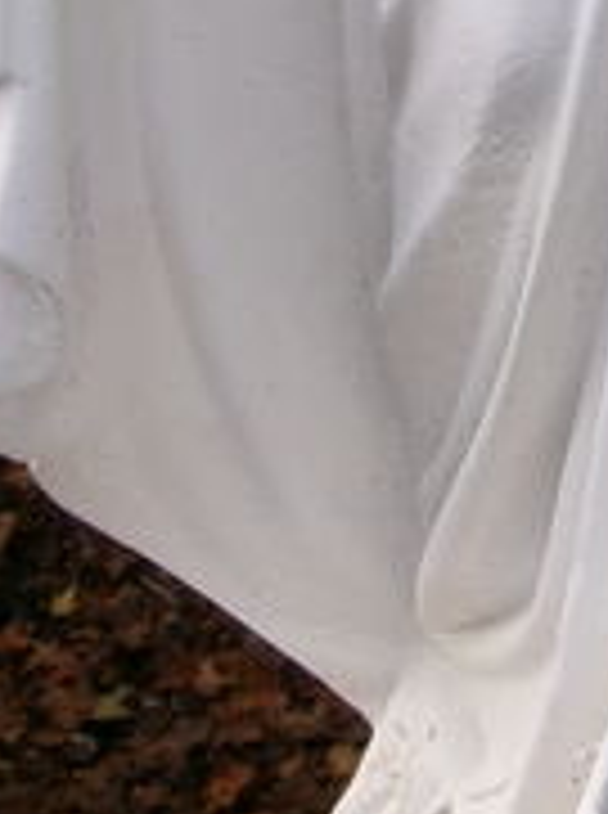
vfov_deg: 12.0
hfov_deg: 9.4
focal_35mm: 155
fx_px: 3643
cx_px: 779
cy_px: -535
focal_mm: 5.1
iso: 100
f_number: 3.9
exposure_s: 1/100
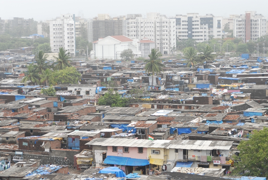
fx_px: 738
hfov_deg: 20.6
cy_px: 90
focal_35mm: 99
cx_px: 134
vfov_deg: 13.9
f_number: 5.6
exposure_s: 1/400
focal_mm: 66
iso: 200
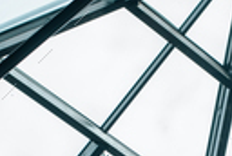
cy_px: 285
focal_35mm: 230
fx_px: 1486
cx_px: 163
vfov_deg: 5.9
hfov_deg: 8.9
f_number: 3.5
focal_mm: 50
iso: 250
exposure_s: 1/250
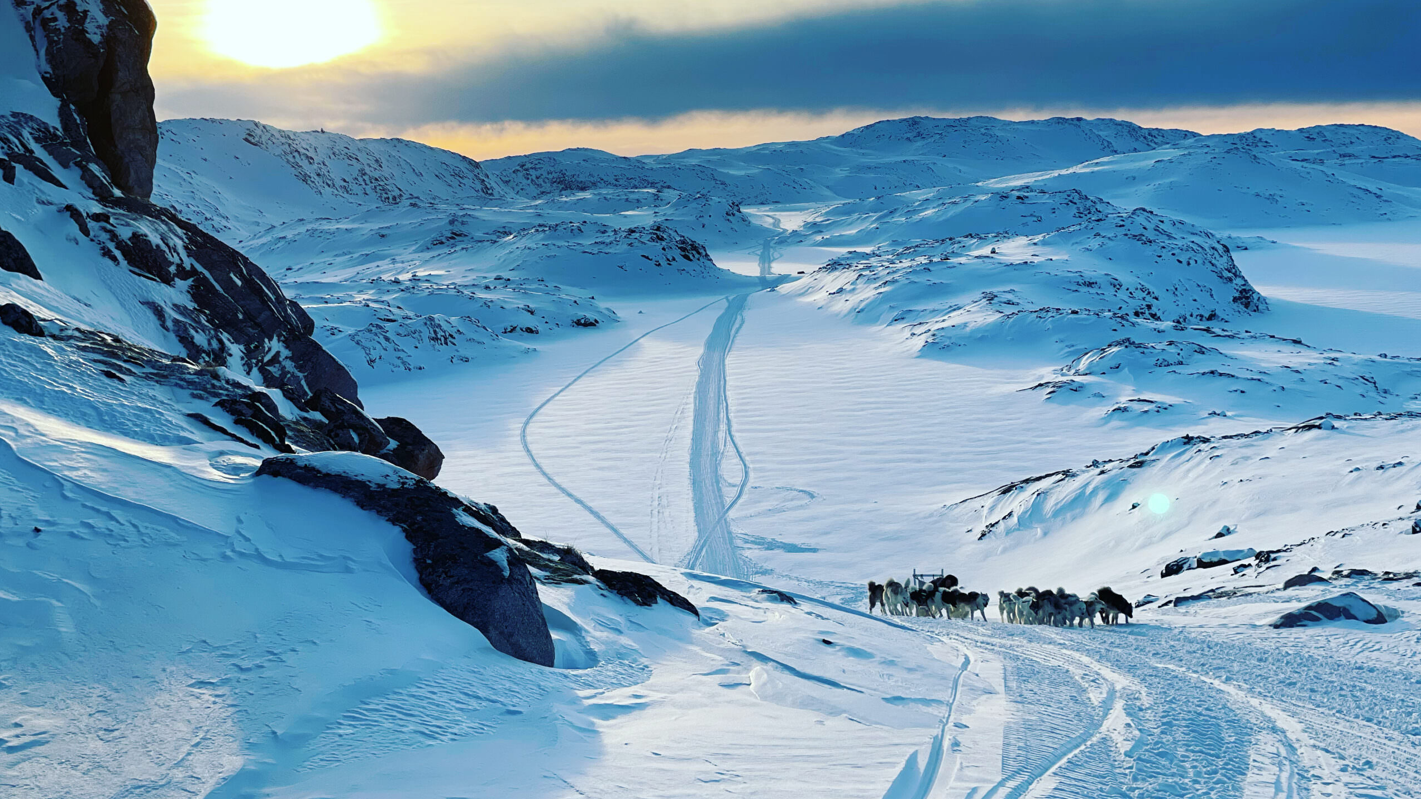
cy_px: 298
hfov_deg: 36.6
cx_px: 714
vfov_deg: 21.0
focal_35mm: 57
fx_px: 2148
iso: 32
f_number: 2
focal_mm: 6
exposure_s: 1/1653
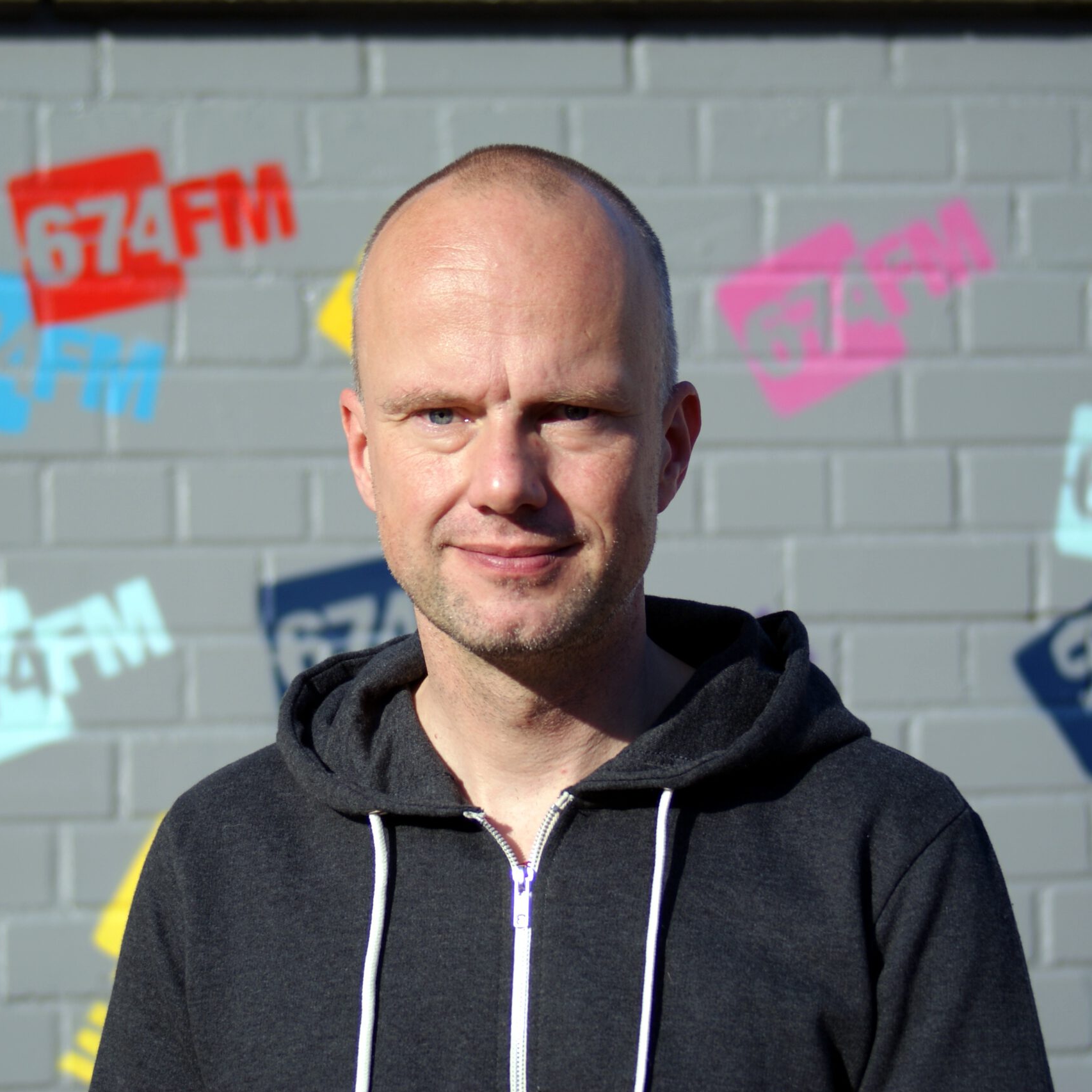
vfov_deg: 12.2
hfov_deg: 12.1
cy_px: 547
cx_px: 376
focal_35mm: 144
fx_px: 5127
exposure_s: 1/640
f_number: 5
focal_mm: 75
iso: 100
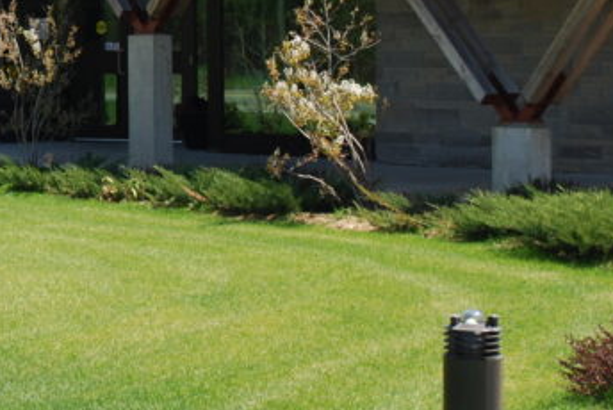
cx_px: -217
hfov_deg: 13.0
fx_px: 2590
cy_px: 8
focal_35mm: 152
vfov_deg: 9.0
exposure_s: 1/200
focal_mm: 34
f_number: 6.3
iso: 100
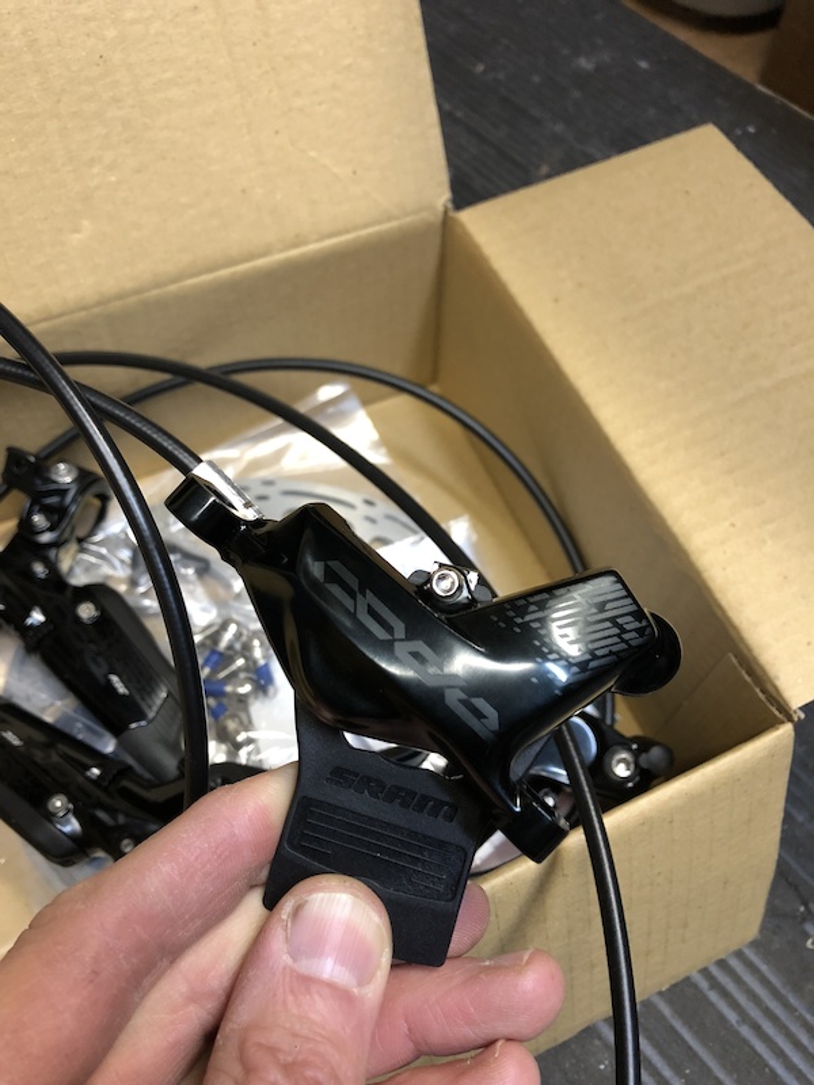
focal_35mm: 28
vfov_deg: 63.4
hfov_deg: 49.7
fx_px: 878
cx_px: 407
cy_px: 542
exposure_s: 1/11
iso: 100
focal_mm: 3.99
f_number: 1.8
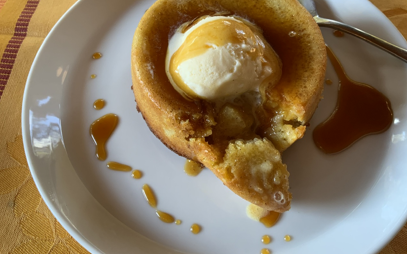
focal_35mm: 31
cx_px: 204
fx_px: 344
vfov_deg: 40.5
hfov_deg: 61.2
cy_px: 106
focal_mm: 3
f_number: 1.8
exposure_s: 1/99
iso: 64
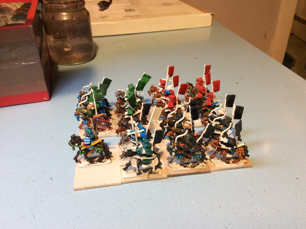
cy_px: 114
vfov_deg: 44.1
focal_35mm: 32
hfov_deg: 56.9
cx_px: 153
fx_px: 282
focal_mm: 3.3
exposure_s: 1/25
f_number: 2.4
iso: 160
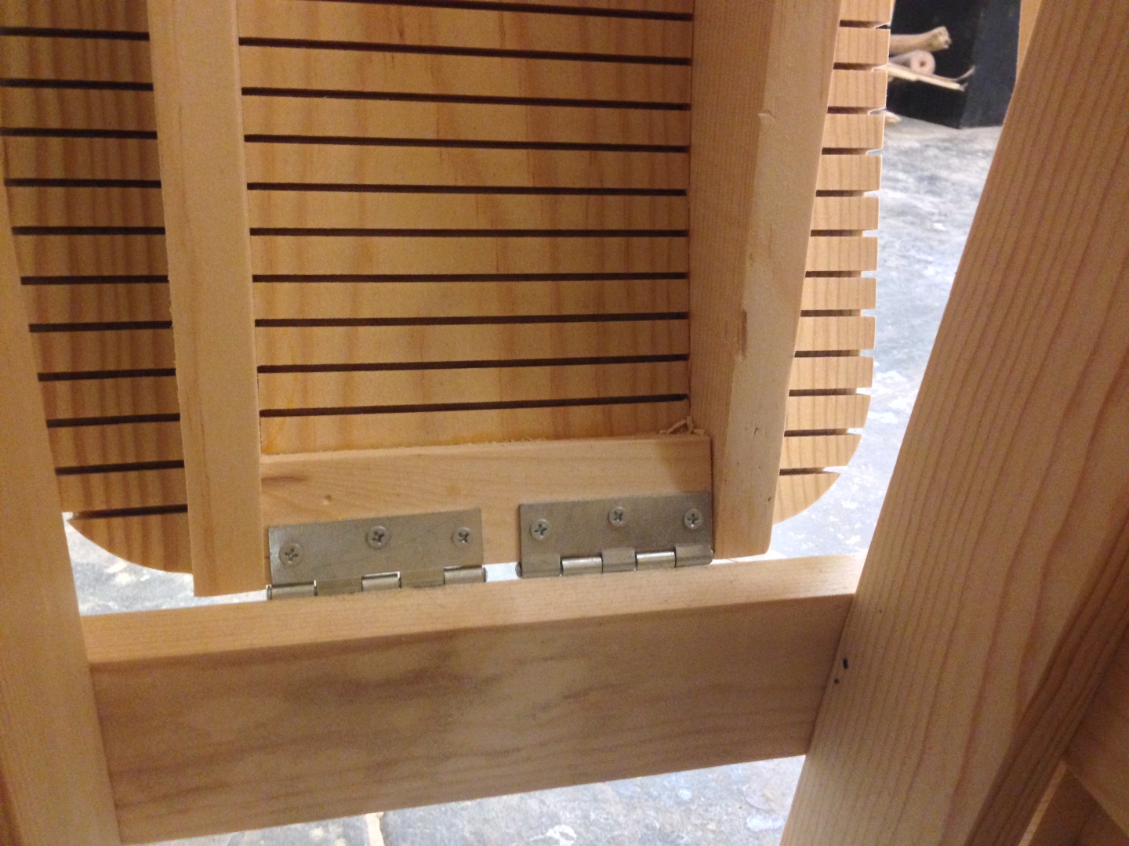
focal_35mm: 33
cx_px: 564
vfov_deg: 42.9
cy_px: 423
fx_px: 1076
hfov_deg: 55.4
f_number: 2.4
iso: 400
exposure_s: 1/15
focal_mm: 4.12
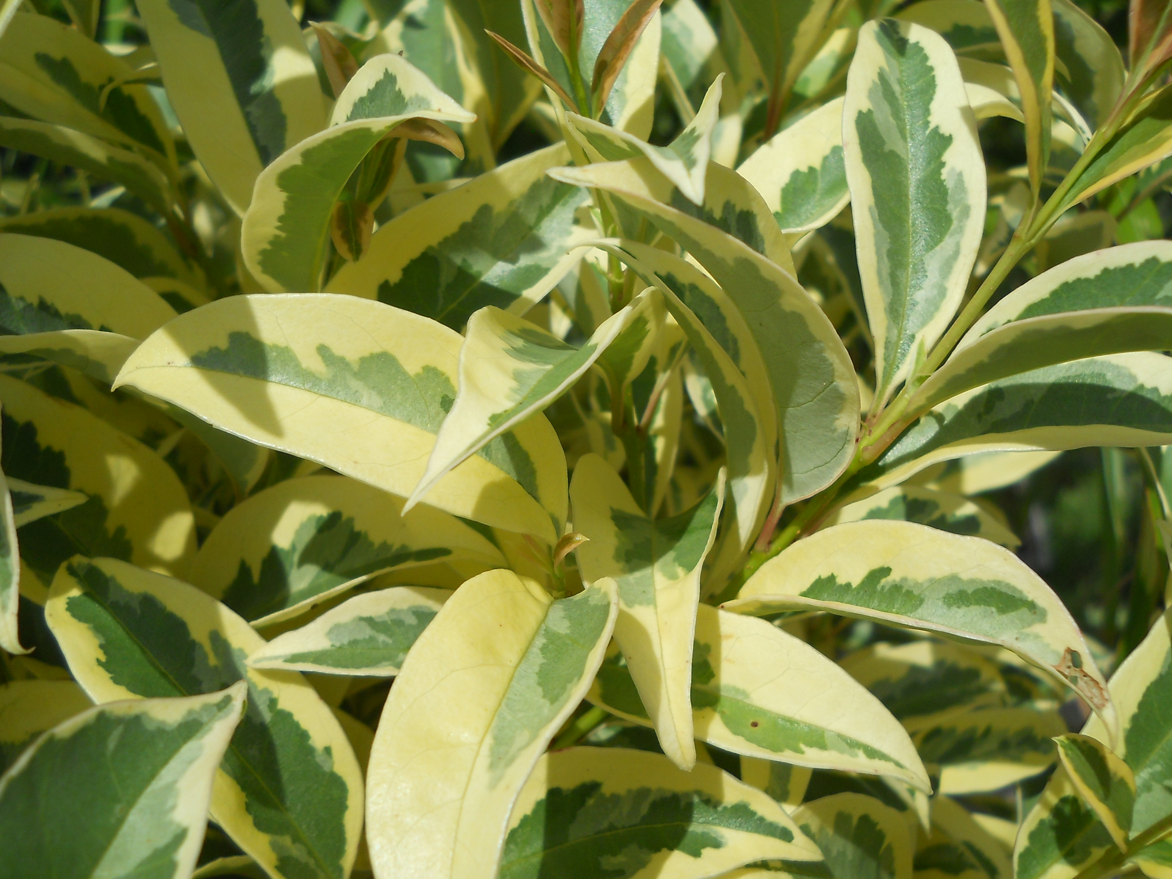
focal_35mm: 41
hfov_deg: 45.8
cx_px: 586
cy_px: 440
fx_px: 1388
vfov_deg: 35.1
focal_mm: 6.72
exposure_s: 1/800
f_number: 5.5
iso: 80
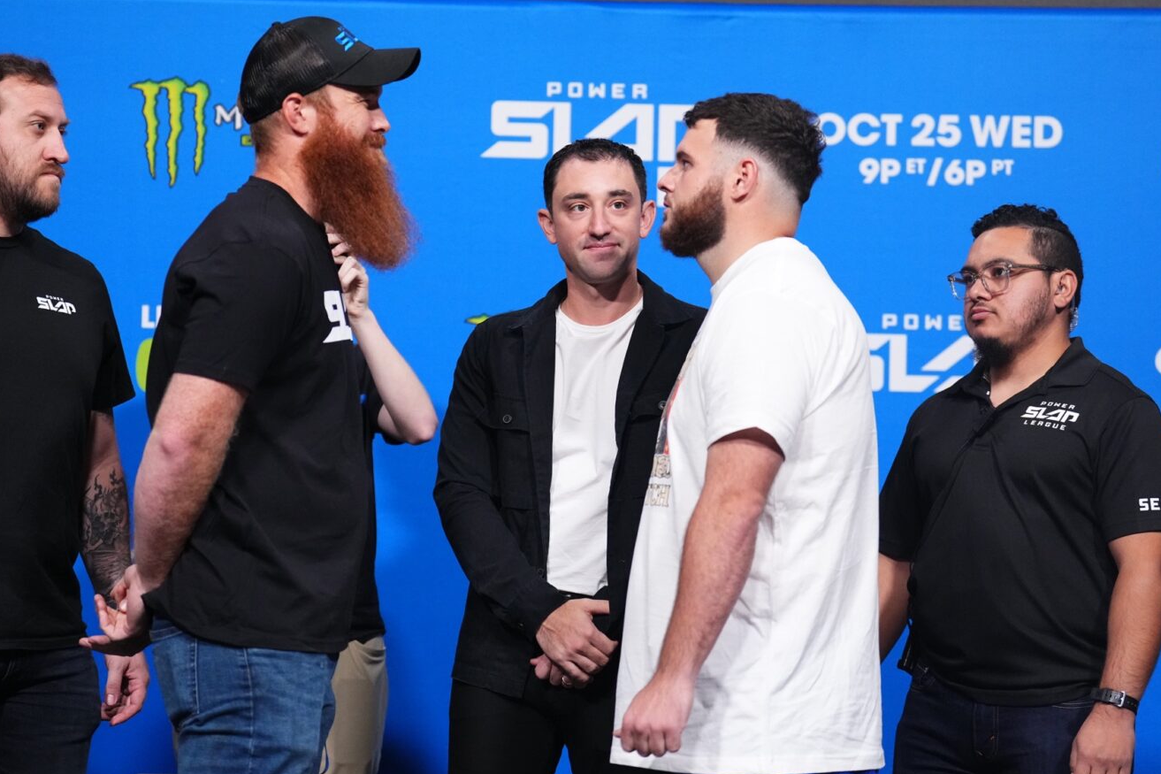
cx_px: 531
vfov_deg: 11.4
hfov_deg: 17.1
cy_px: 356
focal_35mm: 120
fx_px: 3869
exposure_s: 1/640
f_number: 2.8
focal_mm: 105
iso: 4000
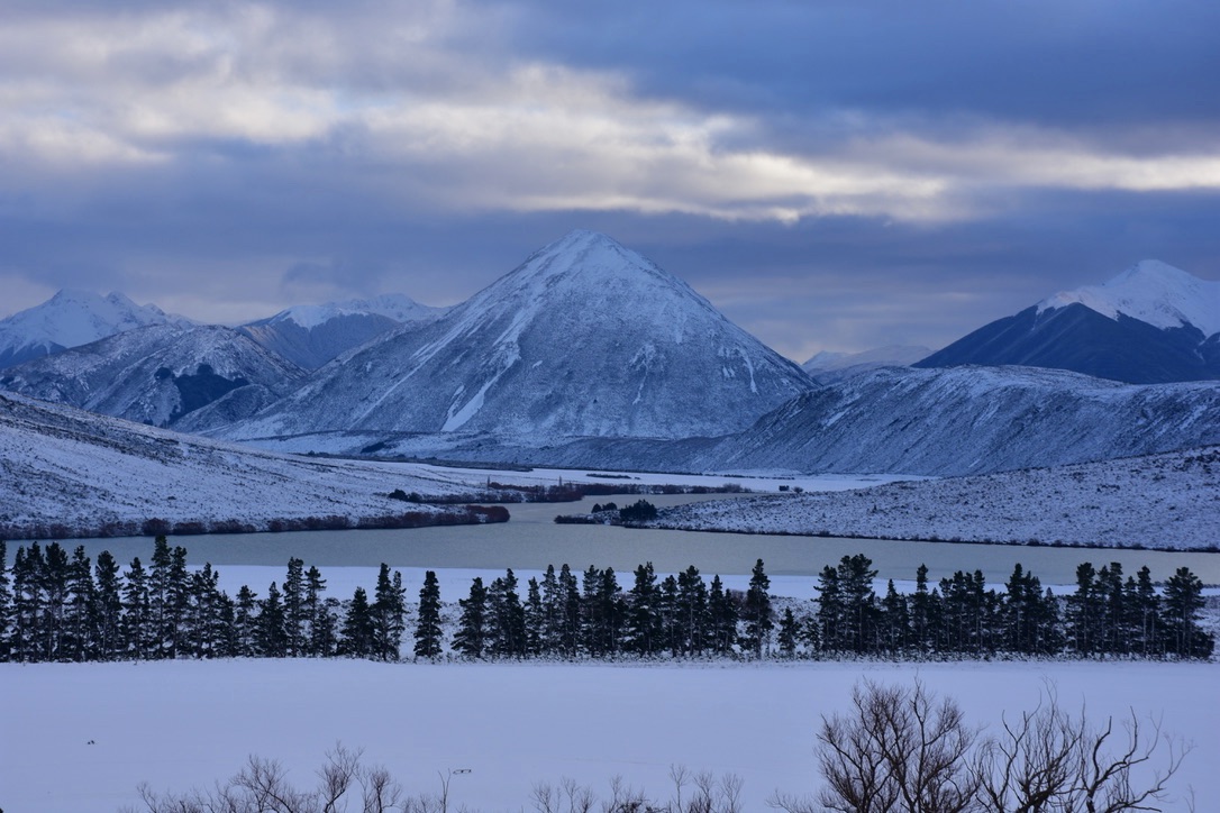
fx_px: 3355
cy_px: 406
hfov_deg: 20.6
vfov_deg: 13.8
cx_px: 610
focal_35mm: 99
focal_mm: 66
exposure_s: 1/125
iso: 110
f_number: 11
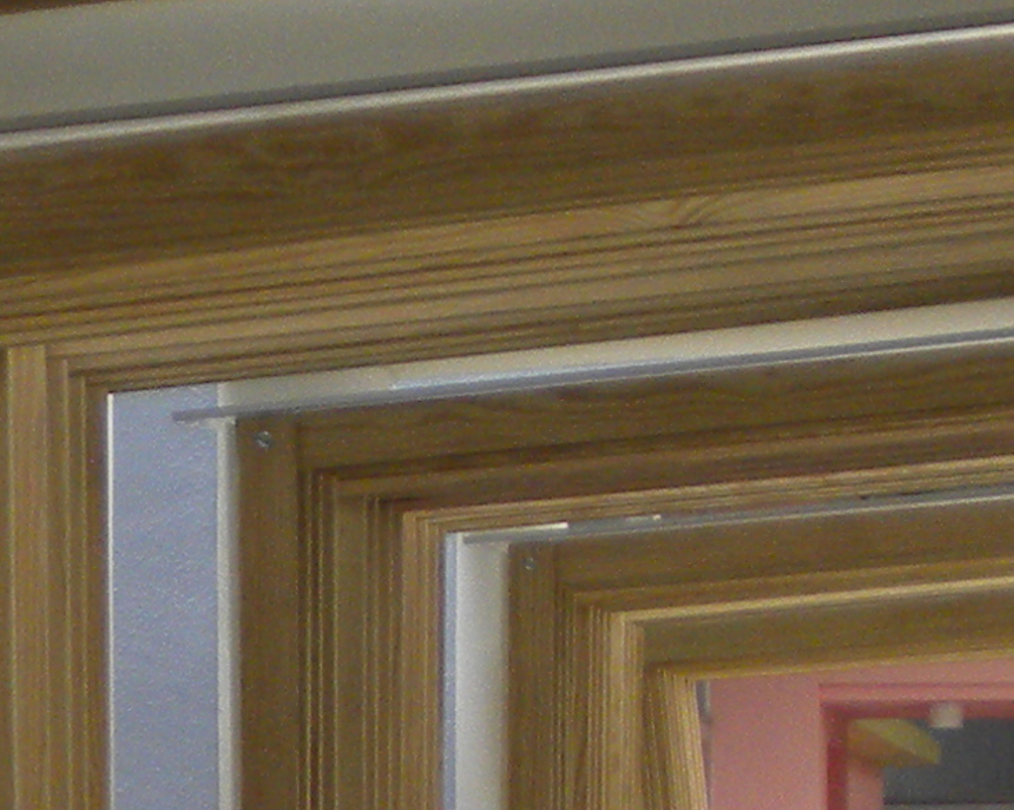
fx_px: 5100
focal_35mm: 170
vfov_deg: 8.8
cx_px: 412
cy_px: 1301
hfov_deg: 11.3
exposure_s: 1/498
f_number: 3.1
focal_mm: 6.3
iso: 149
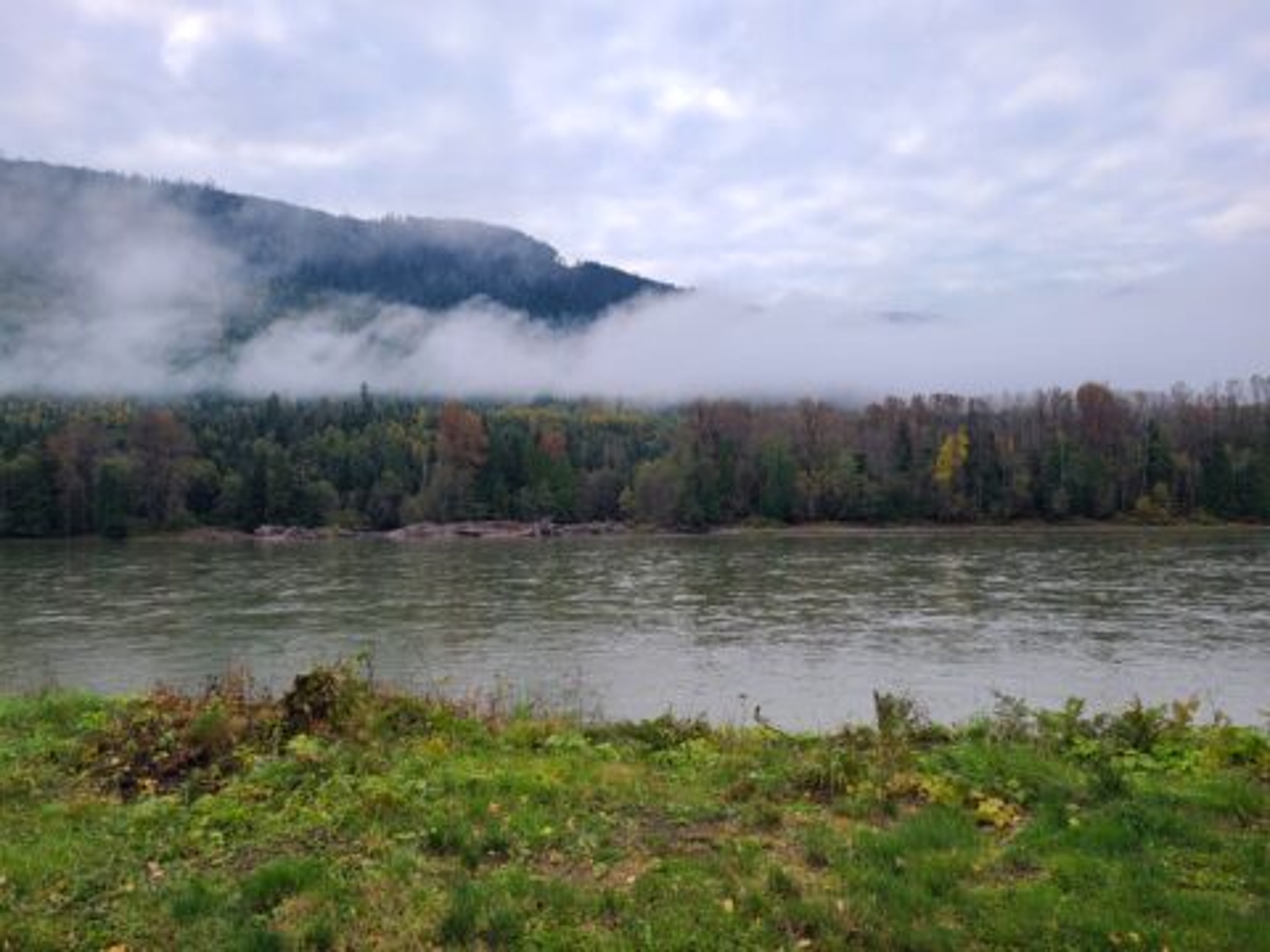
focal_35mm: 26
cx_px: 635
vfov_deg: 53.1
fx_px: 954
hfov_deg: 67.3
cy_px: 476
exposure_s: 1/379
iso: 40
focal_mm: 5.4
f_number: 1.8
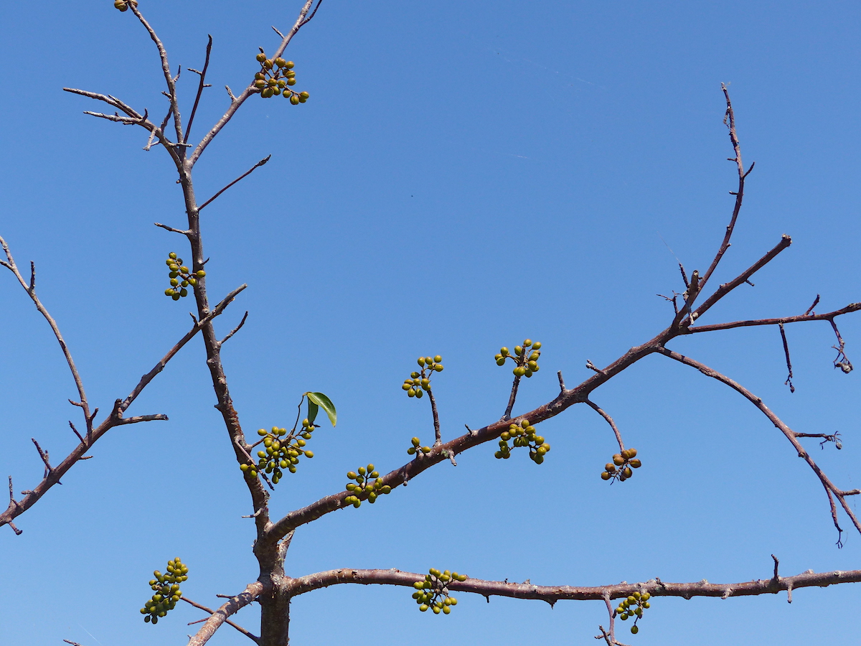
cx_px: 430
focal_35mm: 61
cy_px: 323
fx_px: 1517
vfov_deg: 24.0
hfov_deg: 31.7
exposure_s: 1/1600
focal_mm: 10.9
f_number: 4
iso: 100
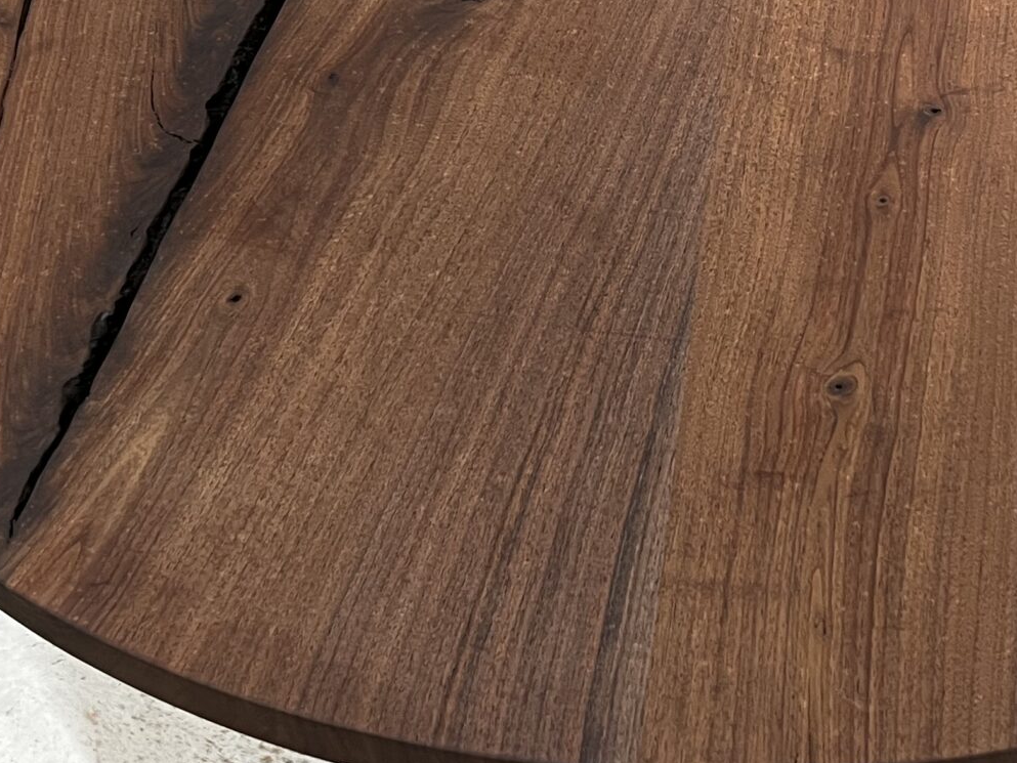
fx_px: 1969
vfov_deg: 21.6
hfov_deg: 28.6
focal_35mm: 67
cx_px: 757
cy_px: 144
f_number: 1.5
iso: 125
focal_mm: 5.7
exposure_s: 1/60
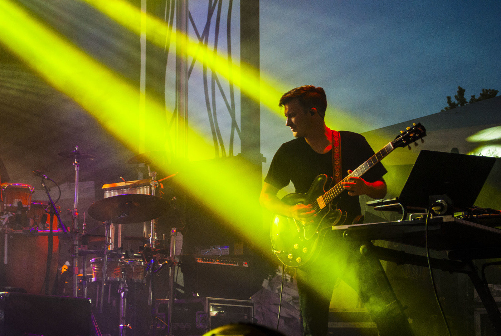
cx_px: 250
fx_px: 1149
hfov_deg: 24.6
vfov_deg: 16.6
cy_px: 168
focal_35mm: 82
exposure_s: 1/30
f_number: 5.6
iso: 450
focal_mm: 55
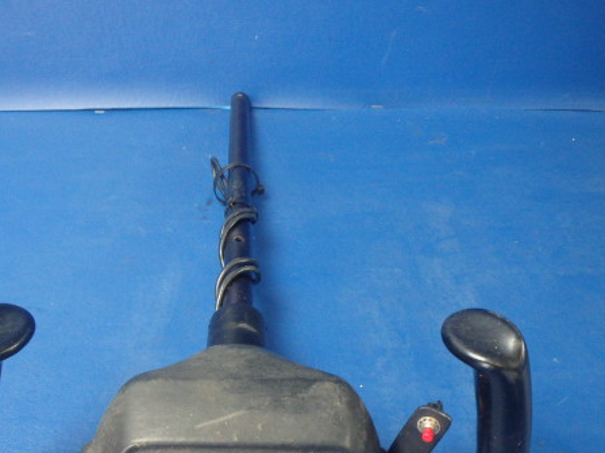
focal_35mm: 40
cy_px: 309
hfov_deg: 46.4
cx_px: 224
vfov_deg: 35.5
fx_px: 699
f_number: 3.9
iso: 500
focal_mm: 5
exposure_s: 1/30
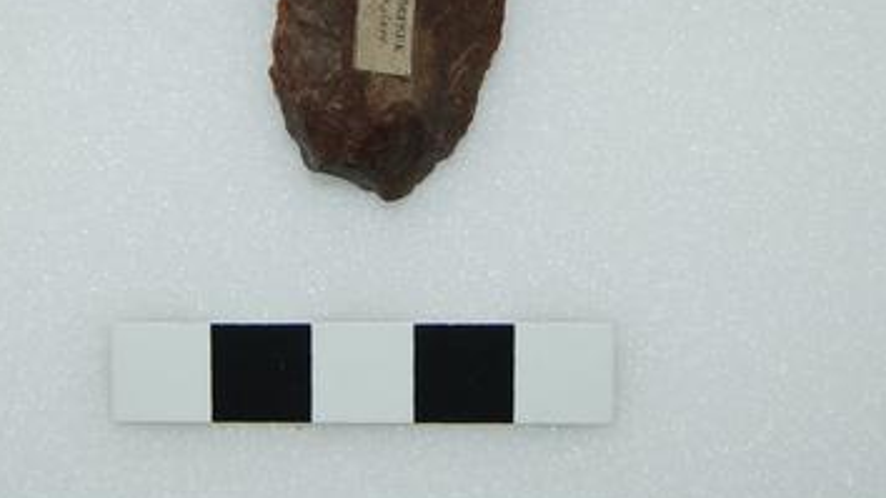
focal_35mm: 93
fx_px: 2185
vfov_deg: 12.8
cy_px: -28
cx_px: 374
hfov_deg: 22.9
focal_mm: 31
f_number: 4.5
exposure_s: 1/60
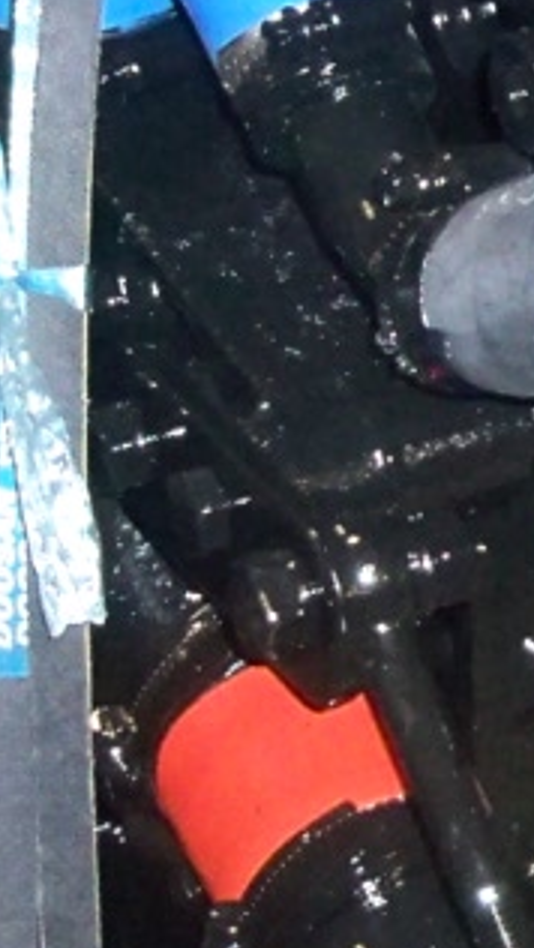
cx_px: 1245
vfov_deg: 8.7
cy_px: 414
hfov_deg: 4.8
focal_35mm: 247
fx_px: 6211
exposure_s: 1/30
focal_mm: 6.2
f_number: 3.5
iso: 200
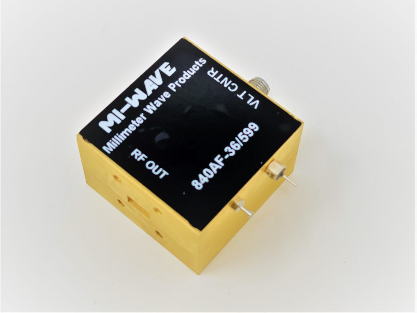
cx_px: 208
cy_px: 156
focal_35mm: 52
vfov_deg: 28.0
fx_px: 626
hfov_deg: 36.8
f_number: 2
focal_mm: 6
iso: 32
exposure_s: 1/122
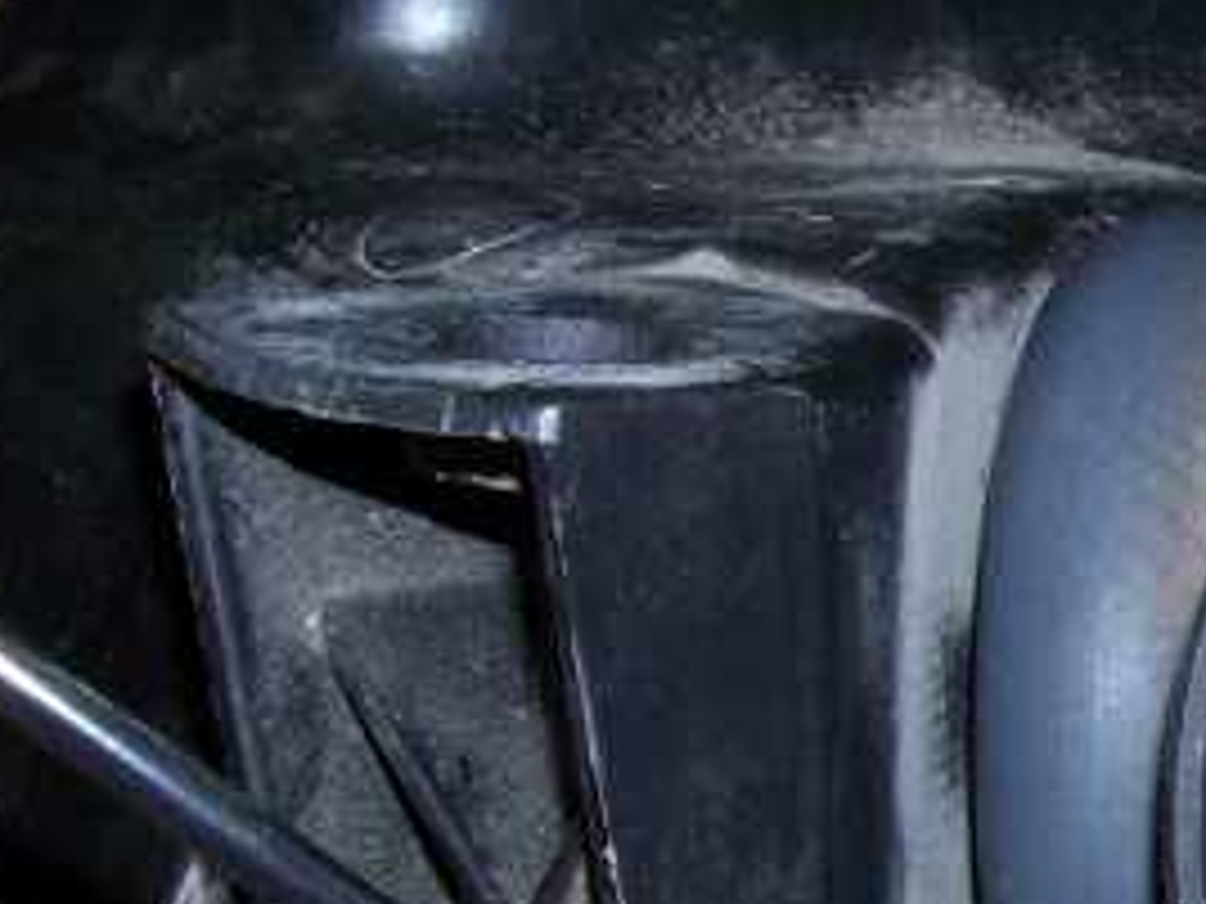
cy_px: 989
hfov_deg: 10.4
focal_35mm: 185
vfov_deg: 8.0
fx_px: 6445
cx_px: 1732
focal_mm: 10.5
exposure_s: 1/20
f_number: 8
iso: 64
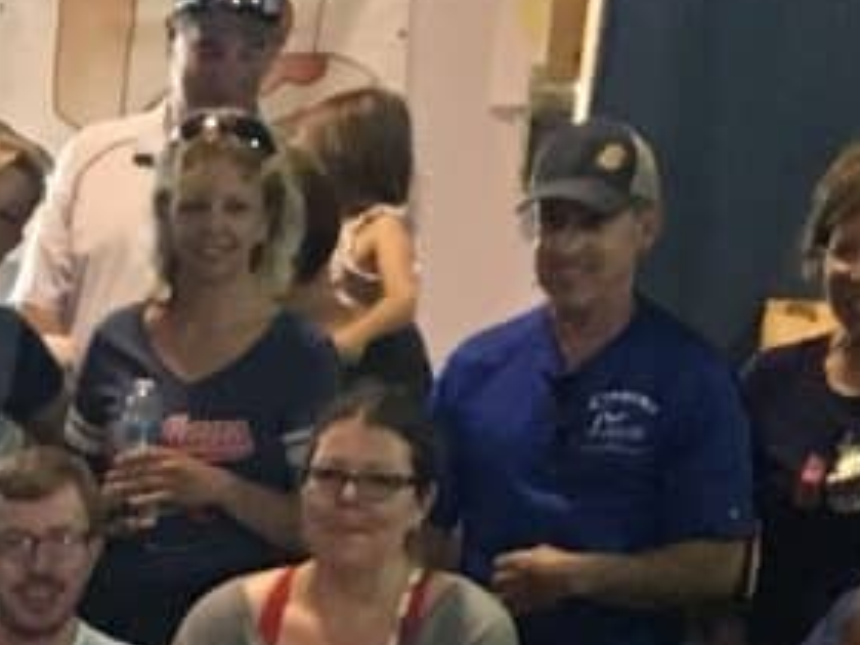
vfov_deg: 6.5
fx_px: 5267
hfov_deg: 8.9
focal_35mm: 212
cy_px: 1797
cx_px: -697
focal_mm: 4.15
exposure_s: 1/30
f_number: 2.2
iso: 160
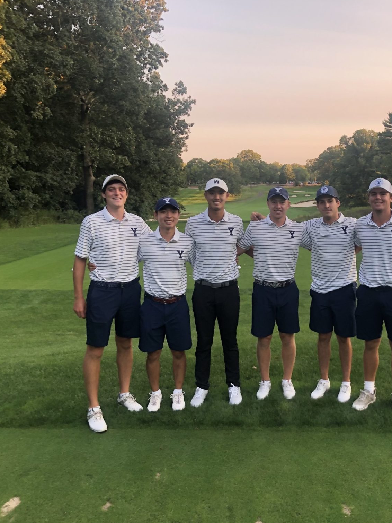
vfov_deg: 49.0
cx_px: 291
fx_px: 574
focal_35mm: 38
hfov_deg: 36.9
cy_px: 261
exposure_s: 1/120
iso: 50
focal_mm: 4
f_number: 1.8
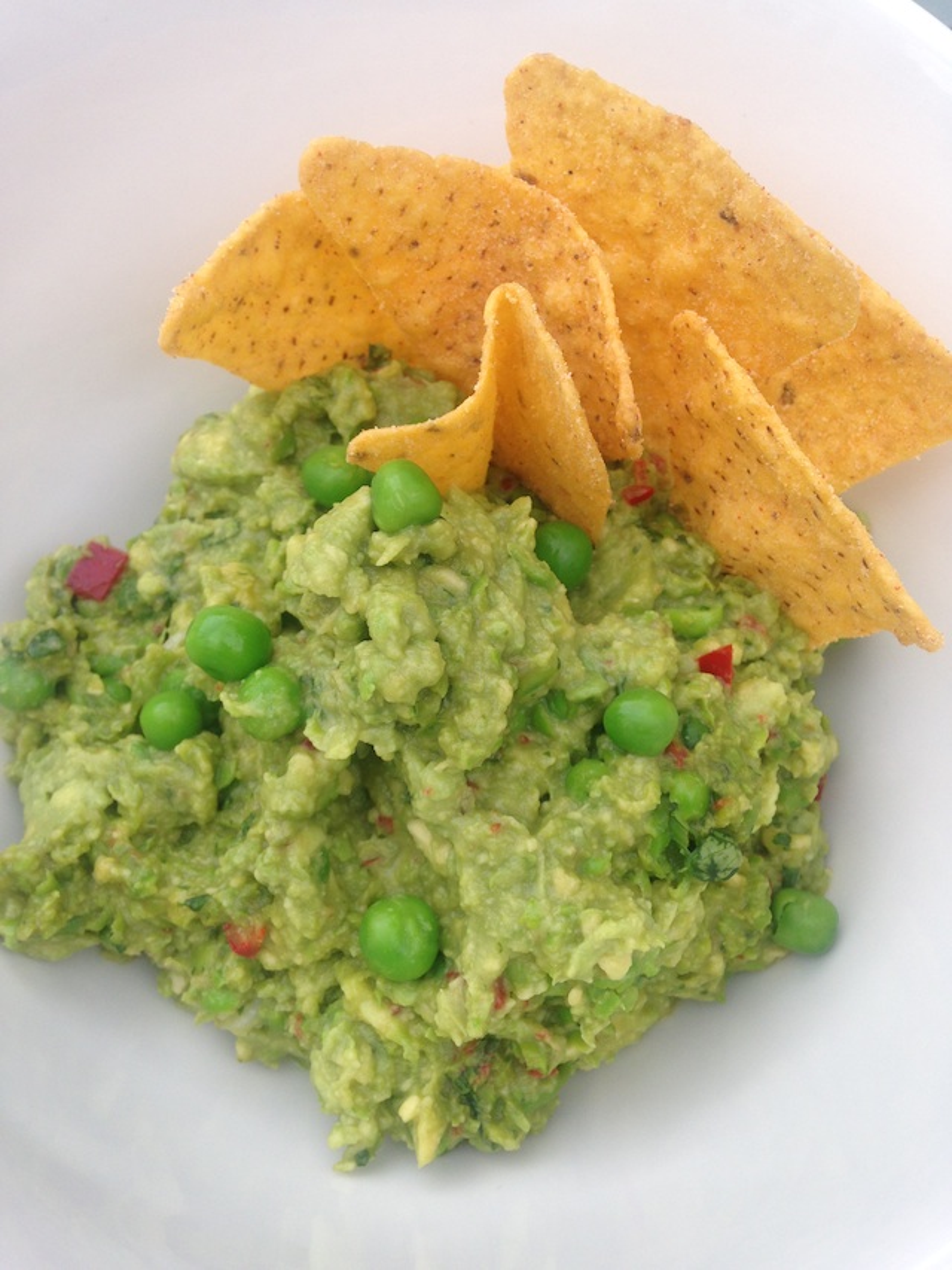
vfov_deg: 55.3
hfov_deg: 43.0
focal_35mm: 33
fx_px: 1210
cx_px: 476
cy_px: 635
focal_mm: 4.12
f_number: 2.4
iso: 50
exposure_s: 1/324
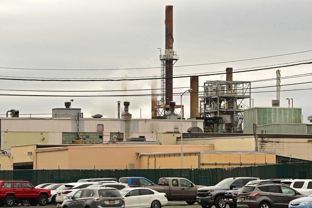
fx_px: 1885
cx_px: 156
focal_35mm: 218
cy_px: 104
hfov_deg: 9.5
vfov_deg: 6.3
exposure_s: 1/500
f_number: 10
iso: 500
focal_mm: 145
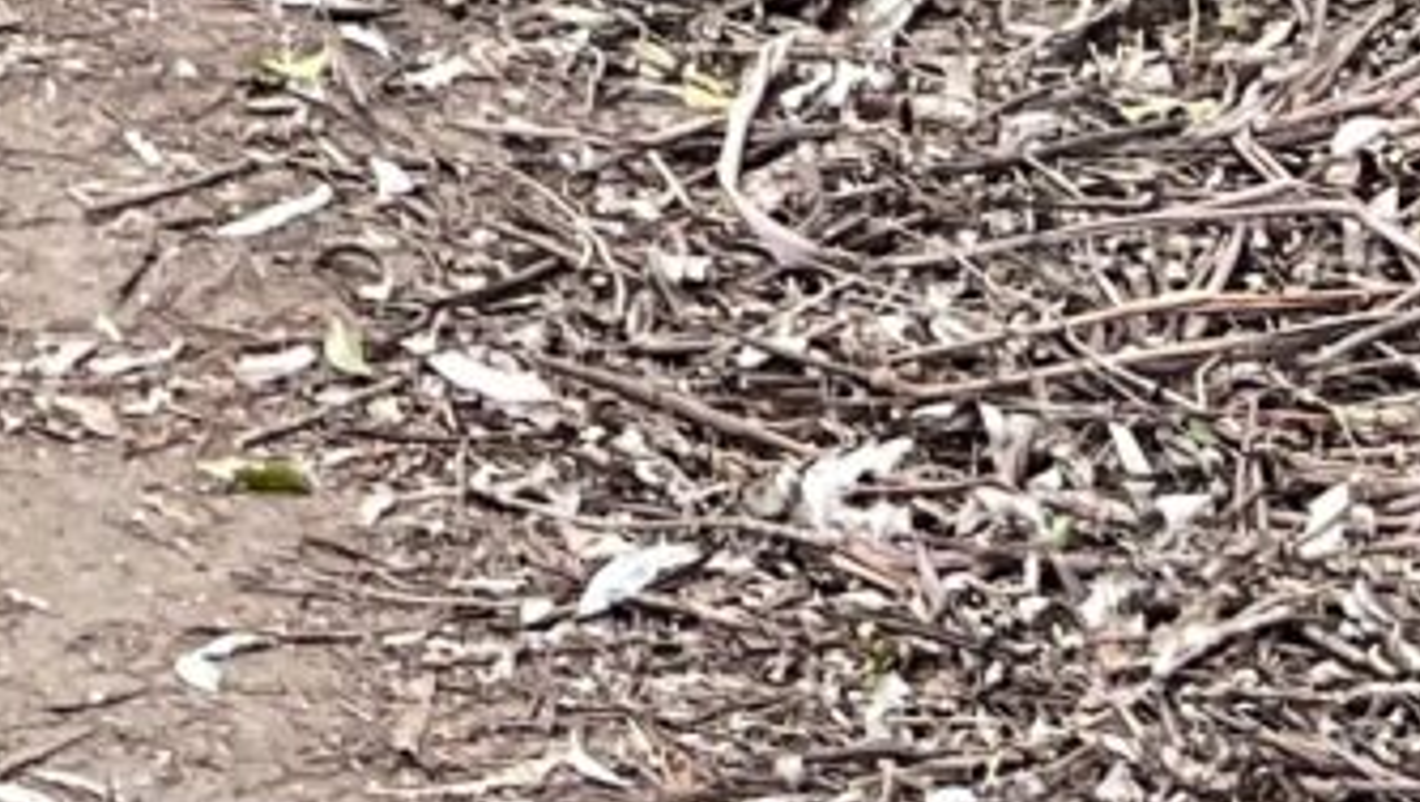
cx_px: -1266
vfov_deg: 6.4
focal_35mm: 174
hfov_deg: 11.3
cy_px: -1672
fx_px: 6557
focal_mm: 5.7
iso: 64
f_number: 1.5
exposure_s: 1/121
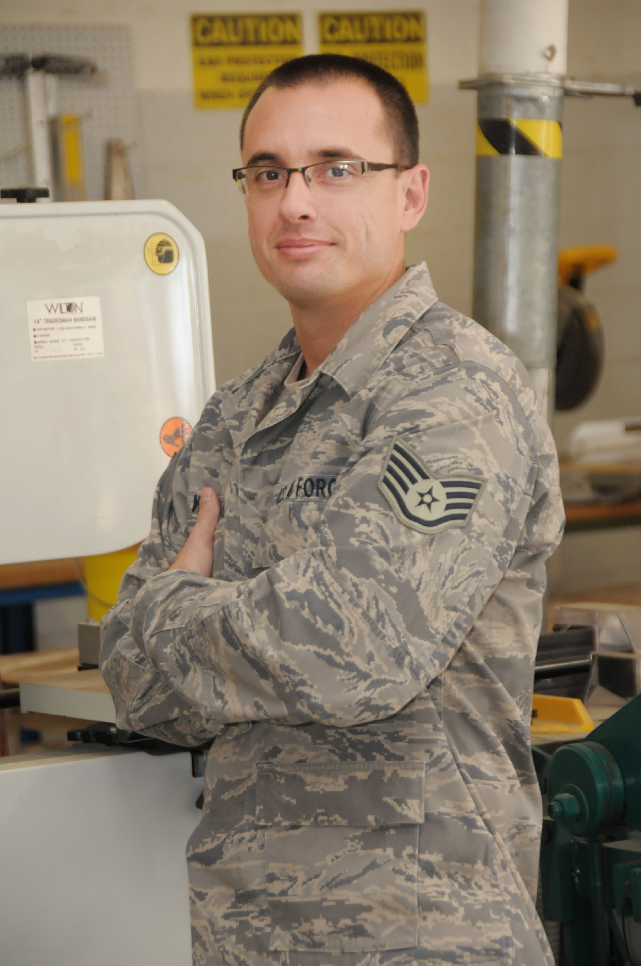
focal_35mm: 142
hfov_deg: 9.6
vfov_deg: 14.4
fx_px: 3816
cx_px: 320
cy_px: 483
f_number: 5.3
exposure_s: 1/100
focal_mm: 95
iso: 800
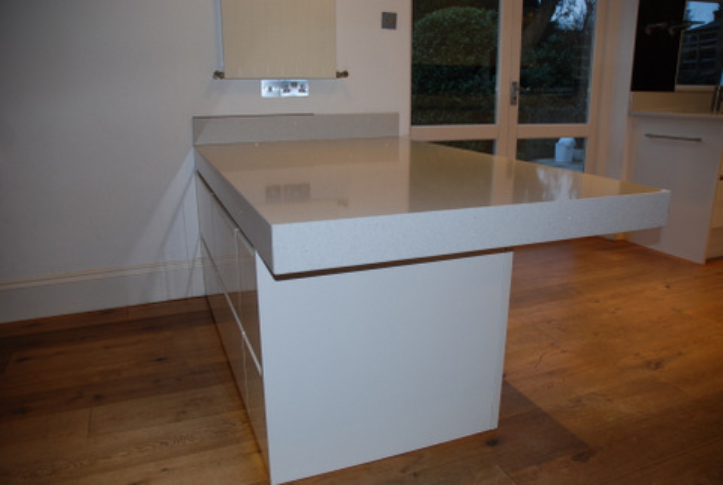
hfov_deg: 67.3
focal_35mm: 27
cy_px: 242
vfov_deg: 48.1
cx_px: 362
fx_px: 543
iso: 200
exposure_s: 1/60
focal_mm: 18
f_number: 3.5
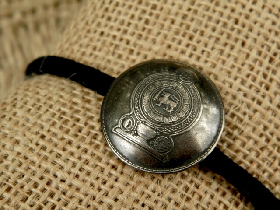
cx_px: 140
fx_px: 663
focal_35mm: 82
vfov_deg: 18.0
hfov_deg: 23.8
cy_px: 105
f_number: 4.2
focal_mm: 14.6
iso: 200
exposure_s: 1/25
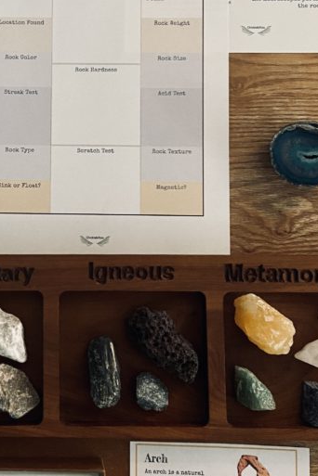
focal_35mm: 54
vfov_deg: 36.7
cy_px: 186
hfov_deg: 24.4
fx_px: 715
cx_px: 41
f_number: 1.8
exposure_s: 1/30
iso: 640
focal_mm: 4.25
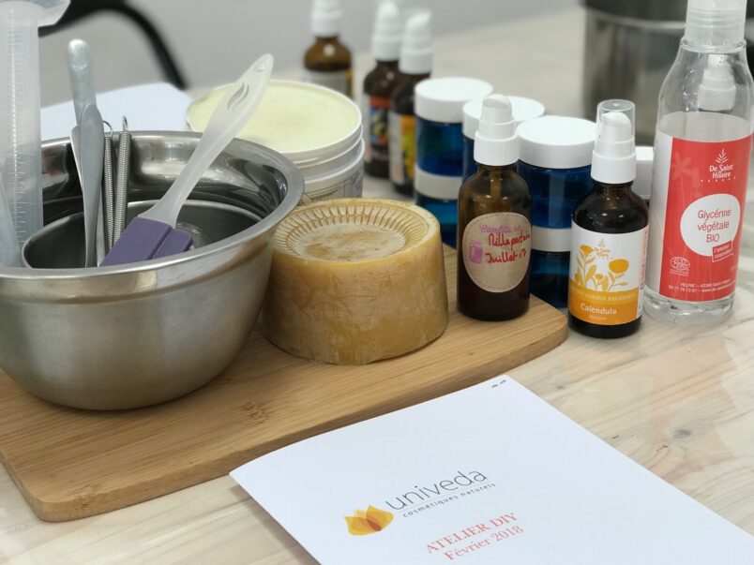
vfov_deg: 25.7
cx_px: 377
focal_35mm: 57
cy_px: 282
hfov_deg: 33.8
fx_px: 1242
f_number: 2.8
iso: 80
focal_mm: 6.6
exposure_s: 1/100
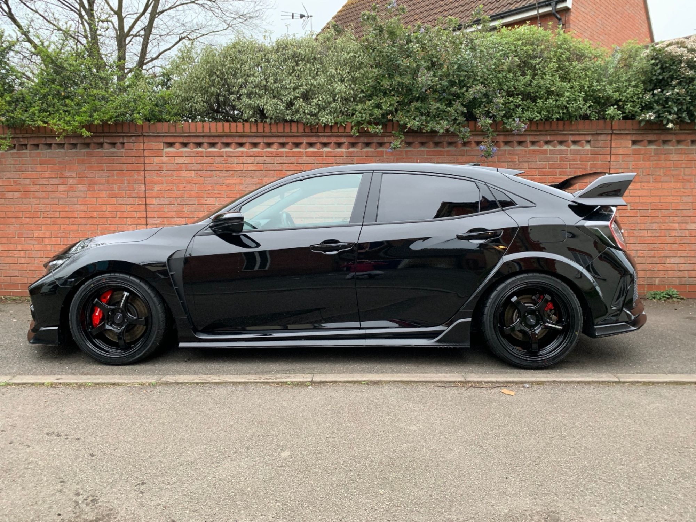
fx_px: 523
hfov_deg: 67.3
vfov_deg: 53.1
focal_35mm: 26
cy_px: 261
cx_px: 348
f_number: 1.8
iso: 320
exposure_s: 1/60
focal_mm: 4.25
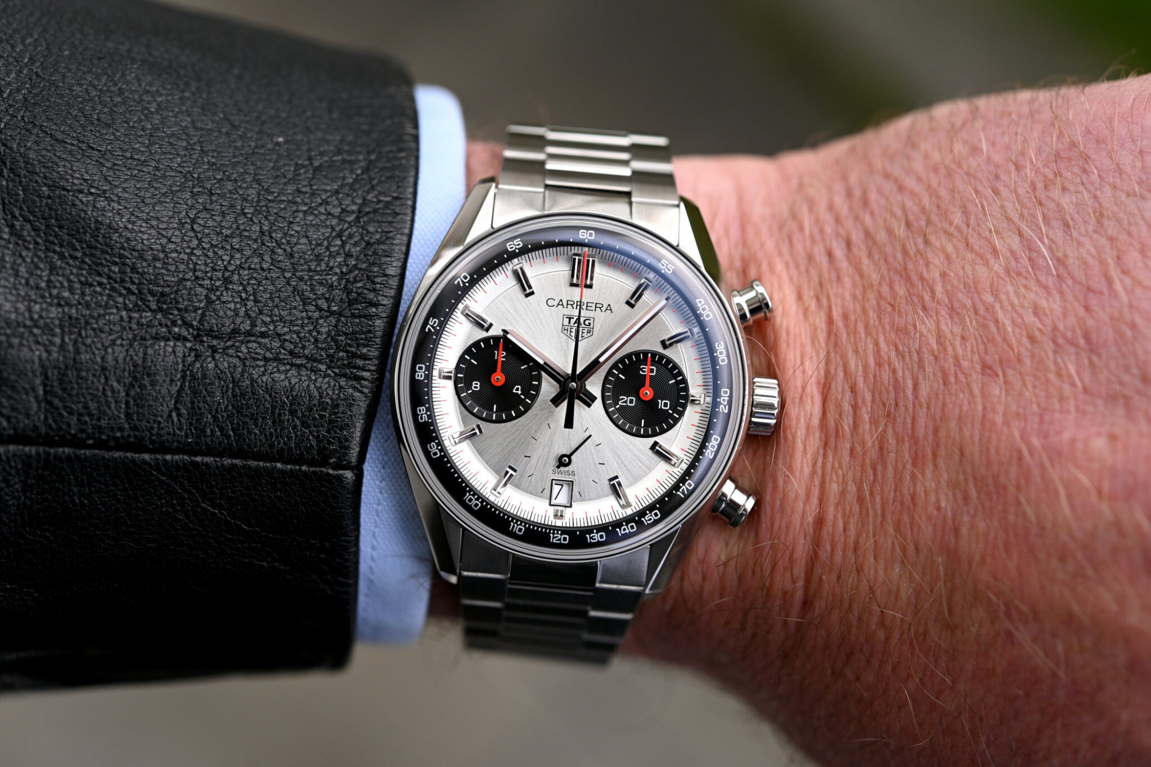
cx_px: 576
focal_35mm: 60
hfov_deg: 33.4
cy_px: 384
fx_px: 1918
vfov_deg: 22.6
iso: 400
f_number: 6.3
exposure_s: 1/200
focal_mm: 60
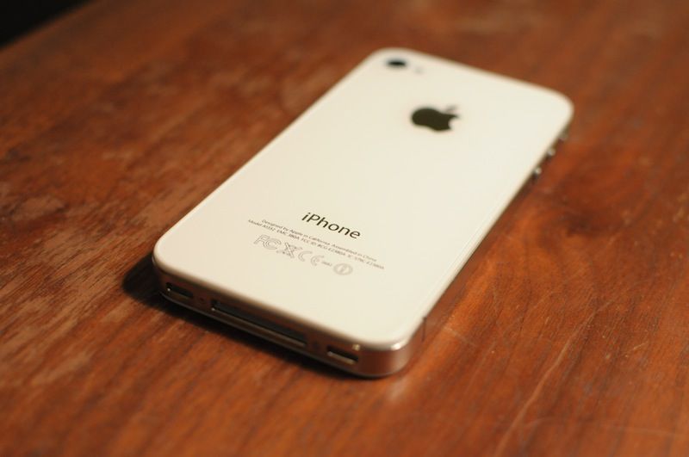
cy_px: 228
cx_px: 344
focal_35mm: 52
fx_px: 1003
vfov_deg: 25.7
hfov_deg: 37.9
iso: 1250
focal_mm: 35
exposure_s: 1/250
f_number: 3.2
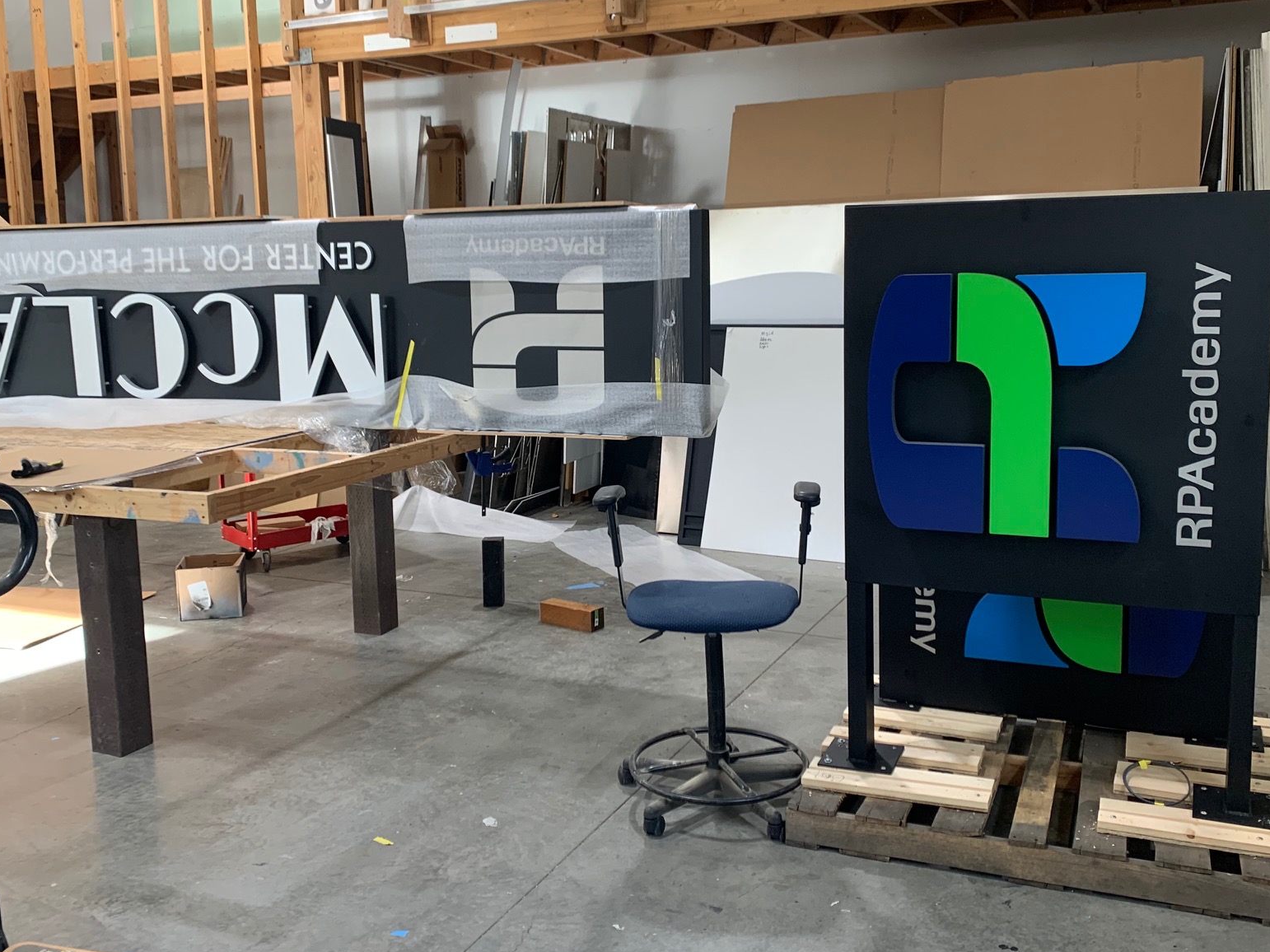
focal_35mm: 34
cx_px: 628
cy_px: 410
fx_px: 1247
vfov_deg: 41.7
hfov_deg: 54.0
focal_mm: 4.25
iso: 64
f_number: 1.8
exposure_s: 1/121
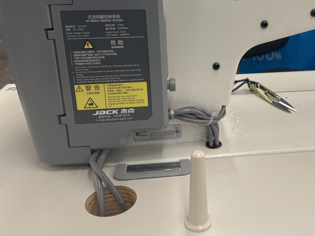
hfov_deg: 44.4
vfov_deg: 34.7
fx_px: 373
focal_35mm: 41
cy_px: 72
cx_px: 232
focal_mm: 5.7
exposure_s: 1/293
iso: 50
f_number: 1.5
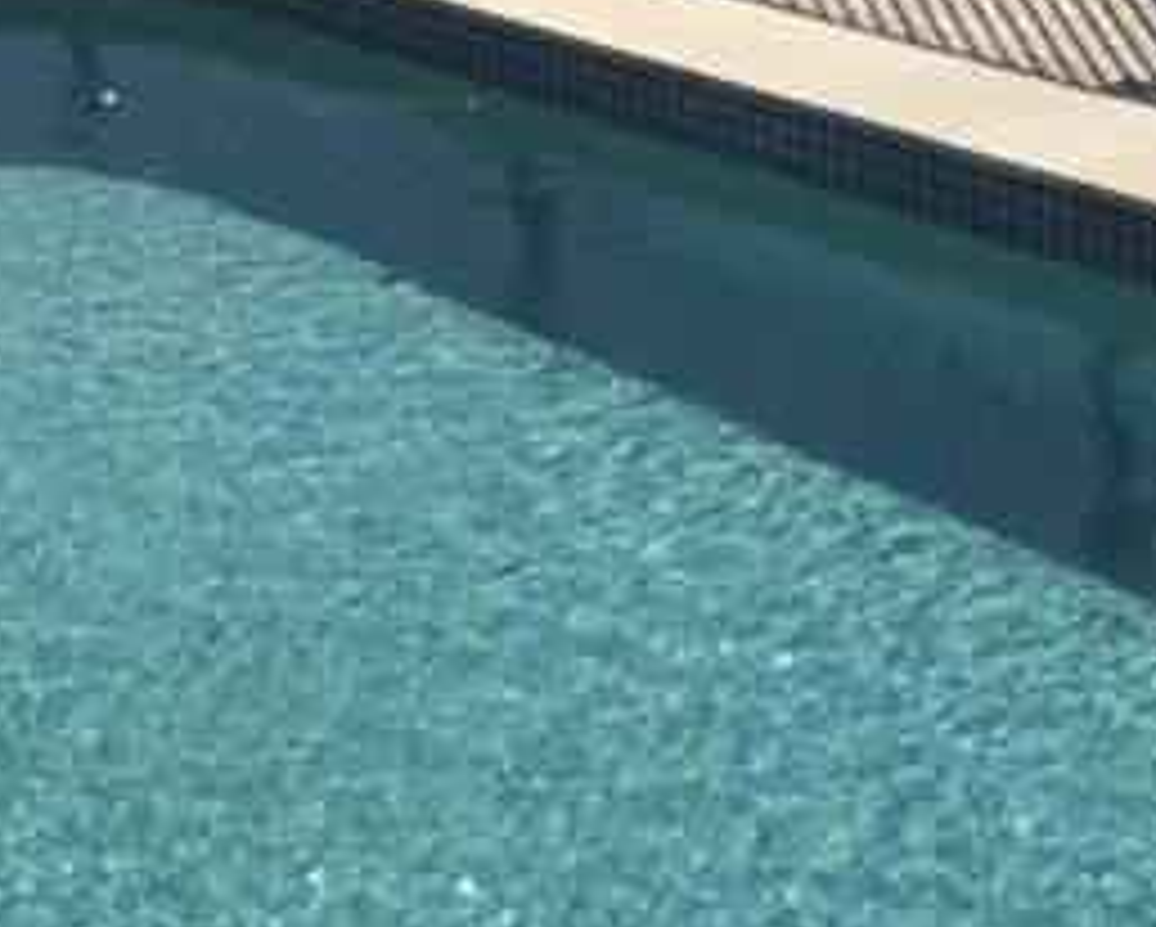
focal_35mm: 132
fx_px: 4520
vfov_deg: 10.8
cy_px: -846
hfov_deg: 13.3
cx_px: -864
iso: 25
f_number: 2.2
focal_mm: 4.15
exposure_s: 1/2959
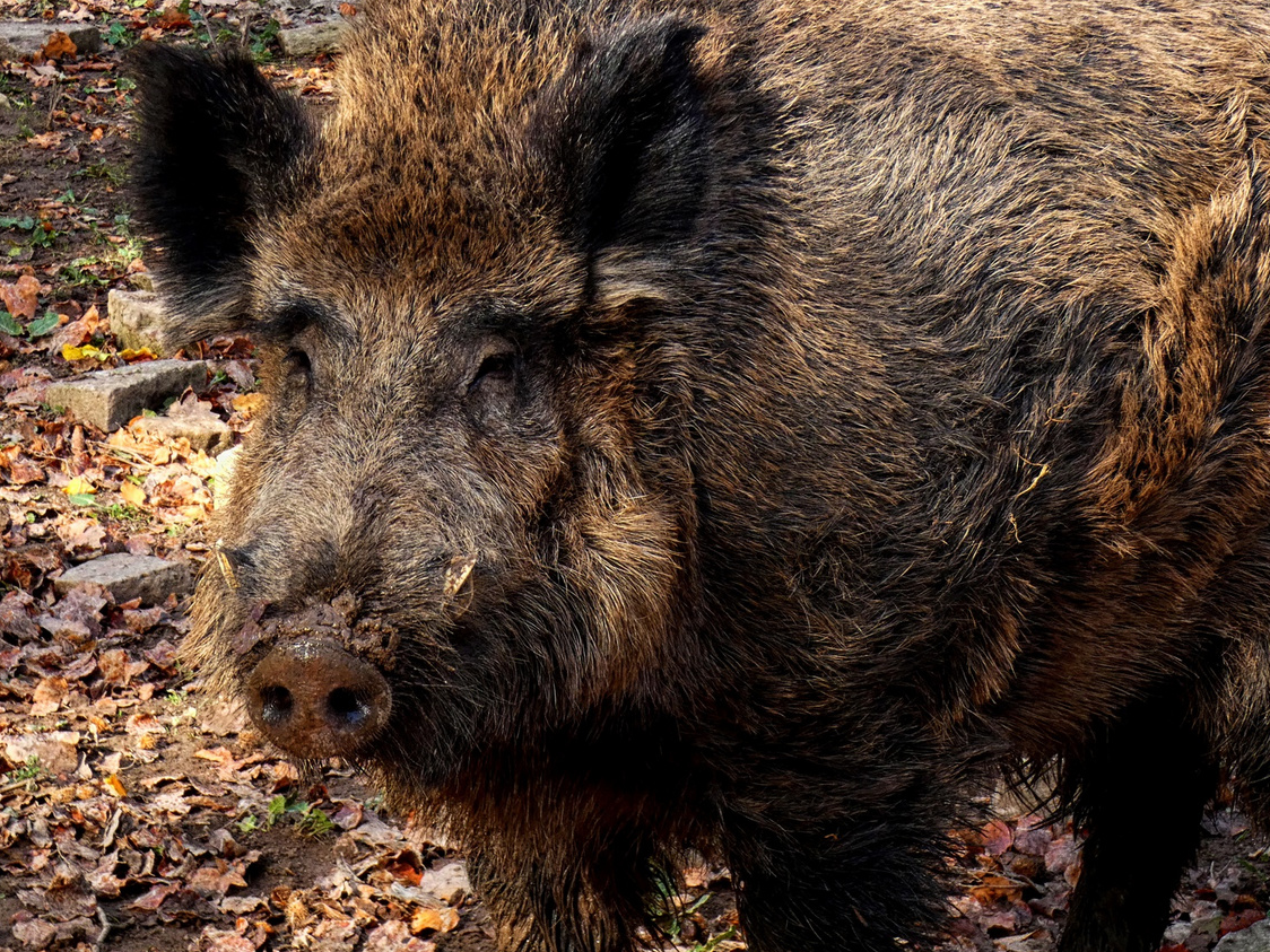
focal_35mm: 173
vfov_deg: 8.6
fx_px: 6347
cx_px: 601
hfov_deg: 11.4
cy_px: 431
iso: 200
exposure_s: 1/80
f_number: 5.3
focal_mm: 24.2
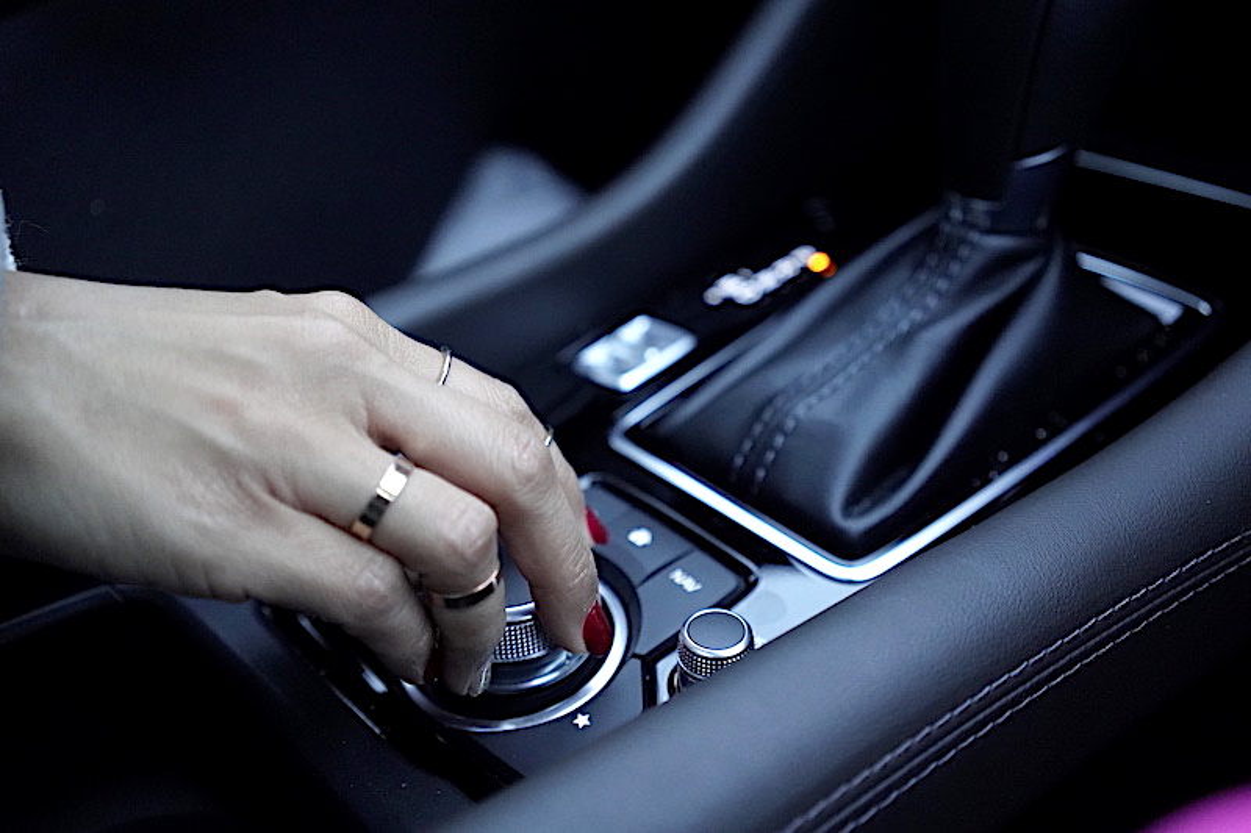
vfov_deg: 37.8
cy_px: 416
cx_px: 626
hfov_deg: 54.4
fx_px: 1216
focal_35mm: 35
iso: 10000
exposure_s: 1/80
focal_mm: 35
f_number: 3.2
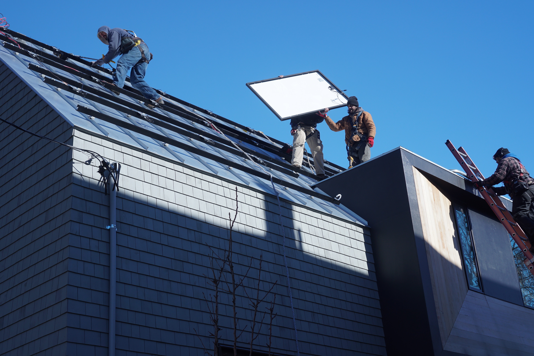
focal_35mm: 52
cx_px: 267
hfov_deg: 37.9
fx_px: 779
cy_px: 178
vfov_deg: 25.8
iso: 100
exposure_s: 1/100
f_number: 6.3
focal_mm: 35
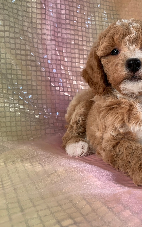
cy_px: 114
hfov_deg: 32.7
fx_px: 229
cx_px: 128
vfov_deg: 52.7
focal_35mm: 37
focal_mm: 4.25
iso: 50
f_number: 1.8
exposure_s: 1/60
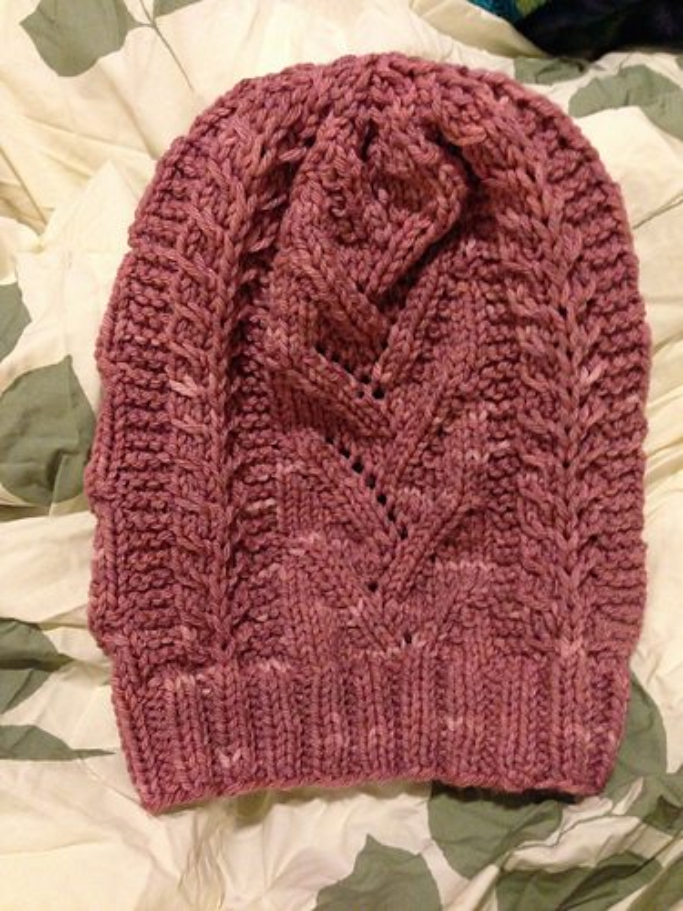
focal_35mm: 33
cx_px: 342
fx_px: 868
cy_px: 456
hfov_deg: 42.9
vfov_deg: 55.4
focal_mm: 4.13
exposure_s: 1/20
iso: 400
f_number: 2.4
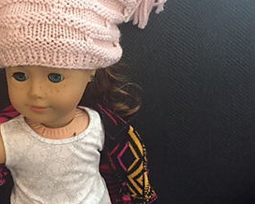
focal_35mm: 52
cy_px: 106
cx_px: 82
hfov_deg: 35.6
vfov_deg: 29.2
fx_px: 393
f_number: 2.2
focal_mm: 4.15
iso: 250
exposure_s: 1/30
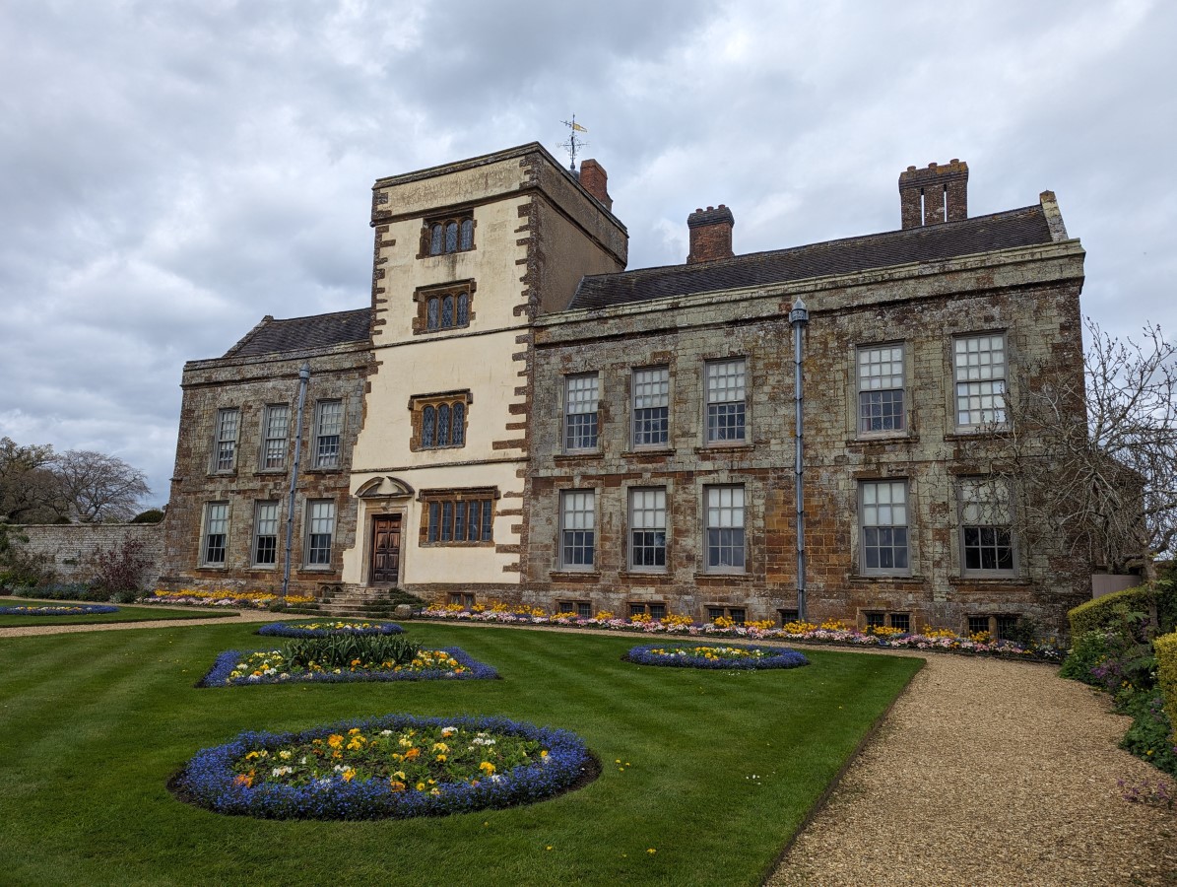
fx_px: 817
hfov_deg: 71.5
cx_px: 588
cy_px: 444
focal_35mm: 24
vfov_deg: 56.9
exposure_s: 1/2137
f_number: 1.85
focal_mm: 6.81
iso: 45
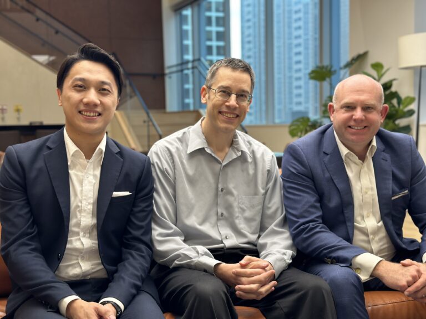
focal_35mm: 48
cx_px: 213
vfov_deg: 30.3
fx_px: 591
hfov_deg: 39.7
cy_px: 160
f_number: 1.78
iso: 125
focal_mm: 6.86
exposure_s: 1/120
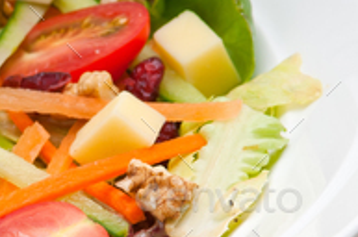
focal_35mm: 482
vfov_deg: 2.8
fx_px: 4781
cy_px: 283
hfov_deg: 4.3
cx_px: -65
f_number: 8
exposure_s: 1/200
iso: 200
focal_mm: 105
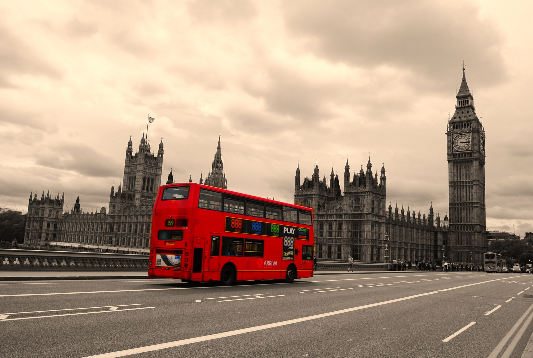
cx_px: 266
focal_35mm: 28
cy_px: 179
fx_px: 423
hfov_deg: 64.4
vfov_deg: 45.9
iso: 140
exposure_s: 1/250
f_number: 10
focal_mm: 19
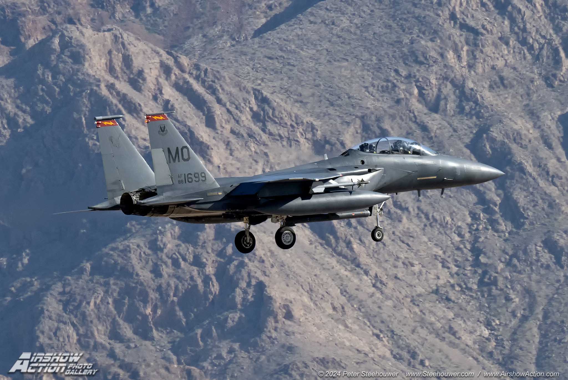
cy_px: 190
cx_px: 284
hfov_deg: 4.1
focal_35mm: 500
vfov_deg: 2.8
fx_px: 7893
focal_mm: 500
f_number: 7.1
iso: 640
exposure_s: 1/3200
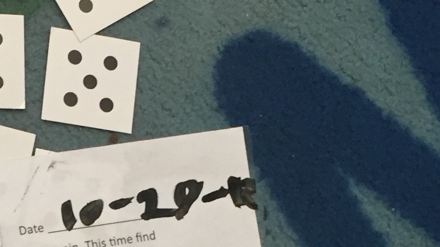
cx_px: 62
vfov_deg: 9.8
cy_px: 385
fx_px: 1388
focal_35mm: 119
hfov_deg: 17.8
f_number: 2.2
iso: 40
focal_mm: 4.15
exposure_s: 1/30
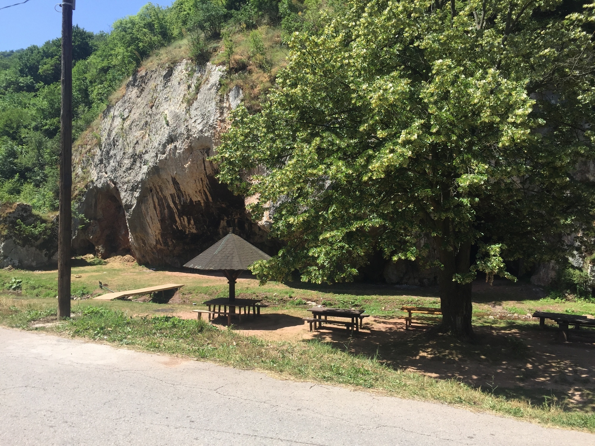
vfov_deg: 48.2
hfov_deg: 61.7
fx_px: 498
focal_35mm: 29
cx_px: 298
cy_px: 223
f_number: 2.2
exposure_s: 1/1163
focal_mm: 4.15
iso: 32
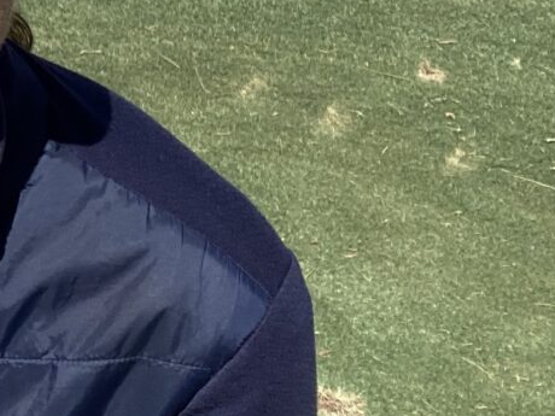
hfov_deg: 15.7
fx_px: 1603
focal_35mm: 100
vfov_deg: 14.5
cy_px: -14
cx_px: -541
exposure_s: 1/1418
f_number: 2.2
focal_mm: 2.71
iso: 25
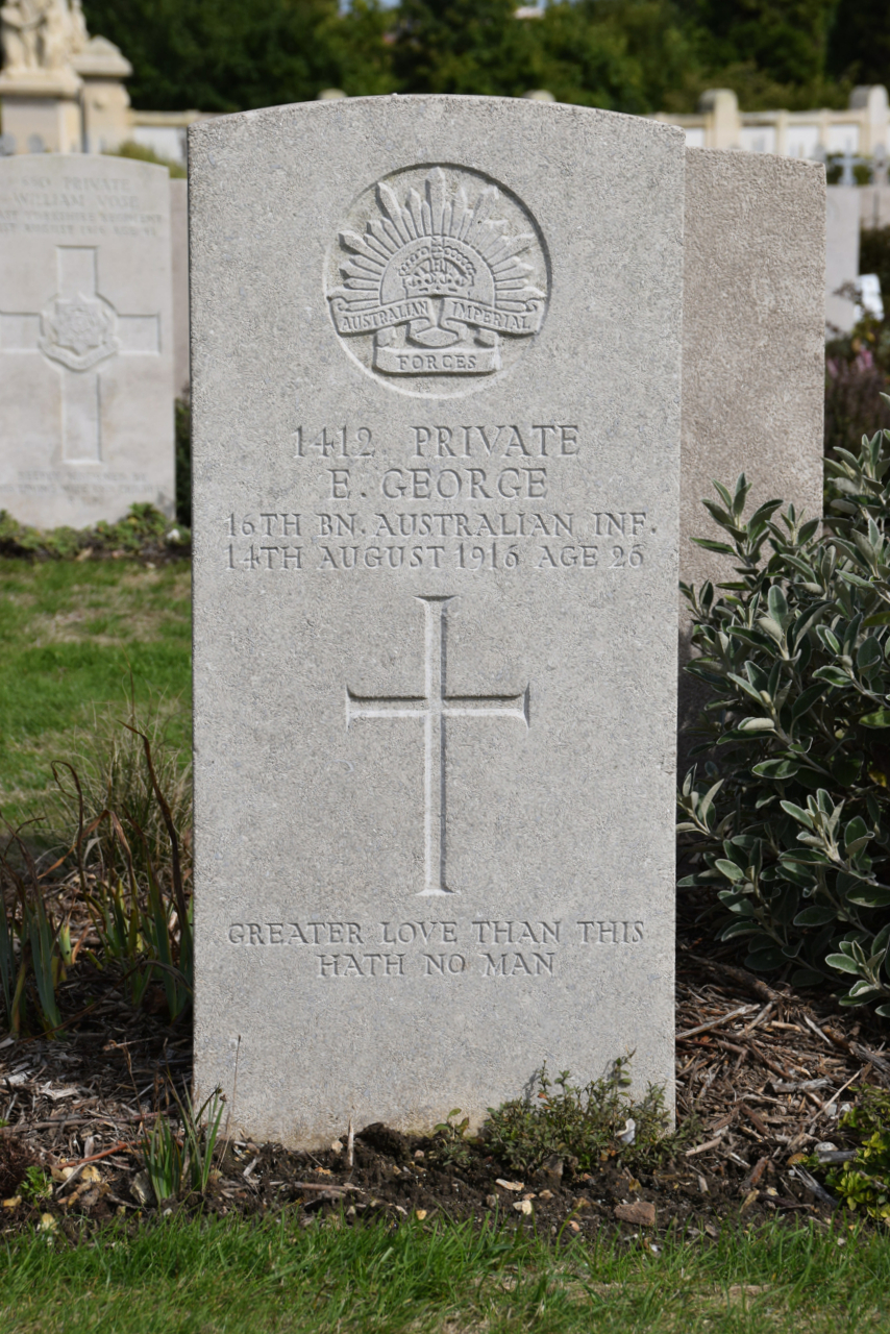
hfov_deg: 12.2
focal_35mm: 112
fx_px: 4169
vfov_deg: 18.2
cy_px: 667
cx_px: 445
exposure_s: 1/500
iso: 200
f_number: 11
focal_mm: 75
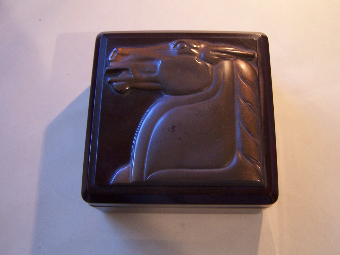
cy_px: 128
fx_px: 373
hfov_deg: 49.0
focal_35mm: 38
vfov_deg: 37.7
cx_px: 170
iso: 140
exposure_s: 1/8
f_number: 2.8
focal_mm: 6.3
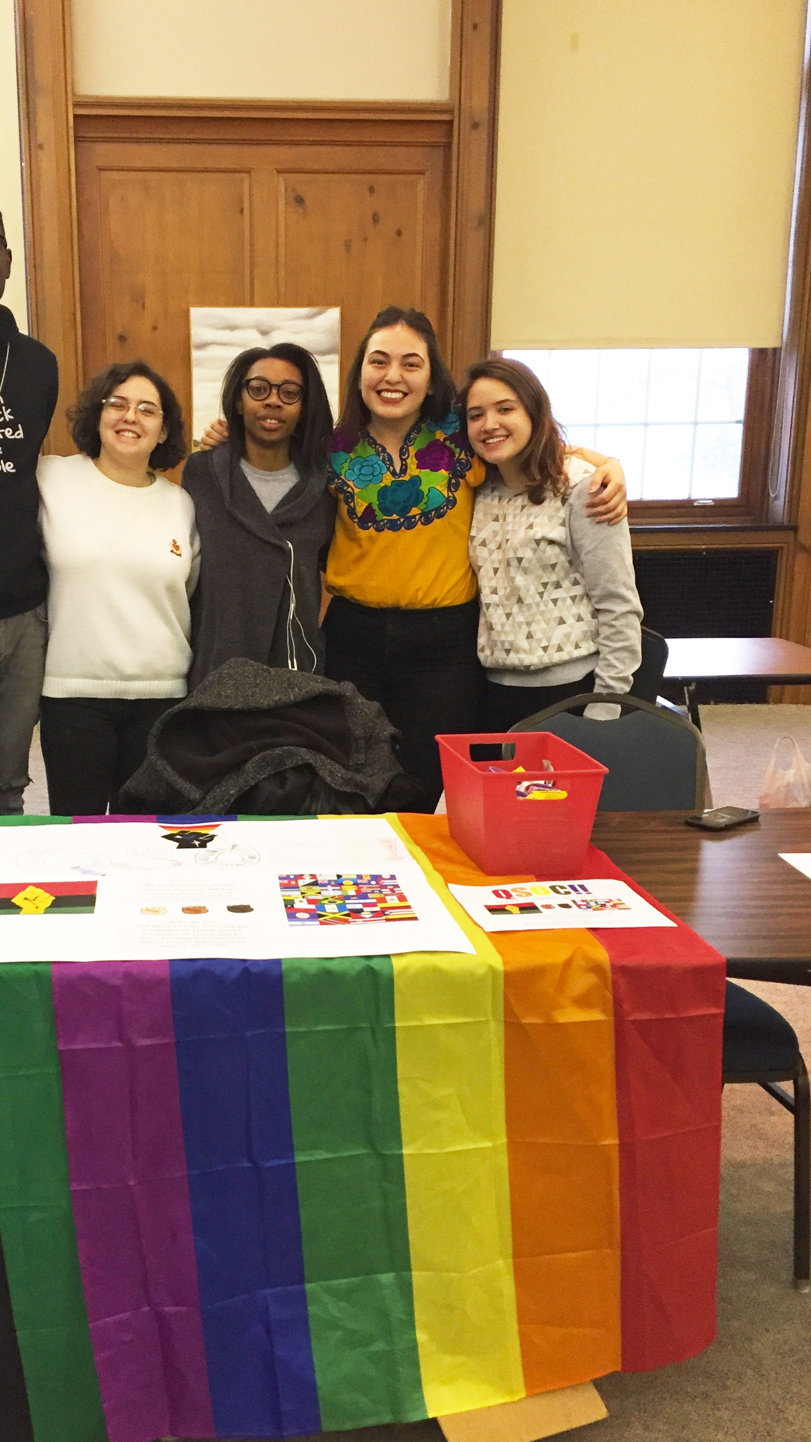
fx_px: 1338
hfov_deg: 33.4
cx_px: 258
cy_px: 767
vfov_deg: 56.6
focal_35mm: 35
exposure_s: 1/30
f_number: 2.2
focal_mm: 4.15
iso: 160
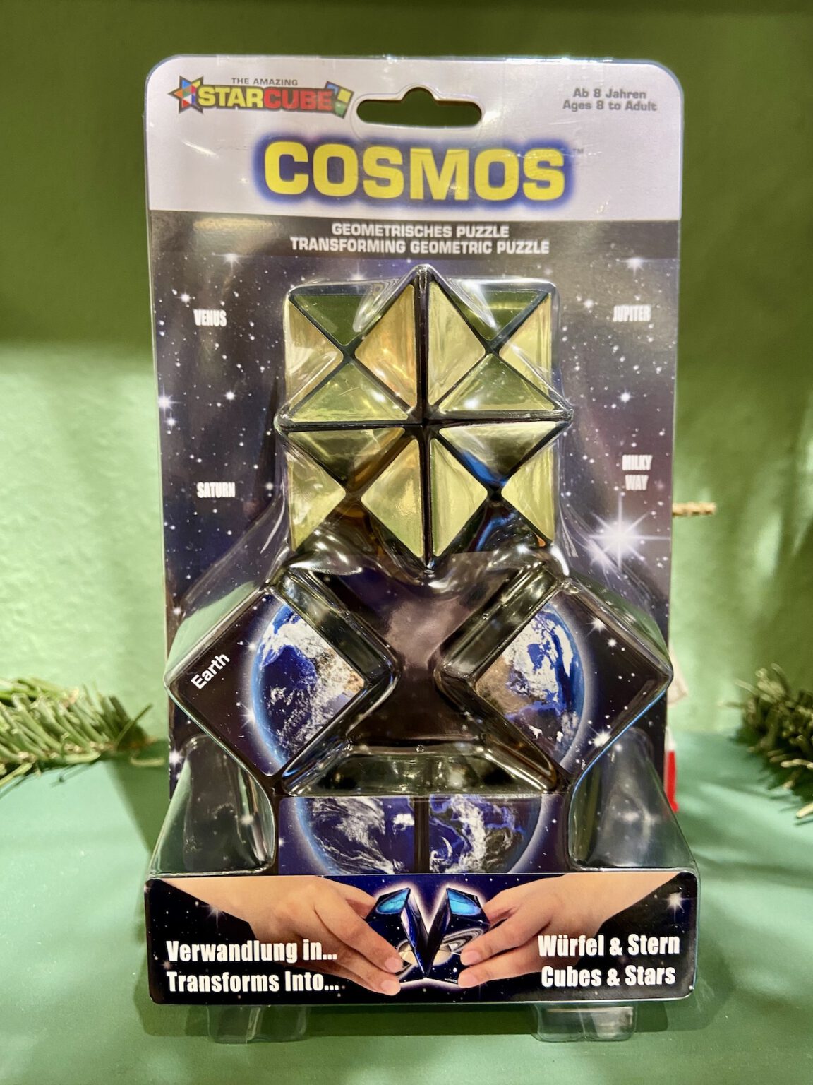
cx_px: 406
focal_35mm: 26
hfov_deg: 53.1
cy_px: 542
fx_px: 814
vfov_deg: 67.3
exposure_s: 1/50
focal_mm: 4.25
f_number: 1.8
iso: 200
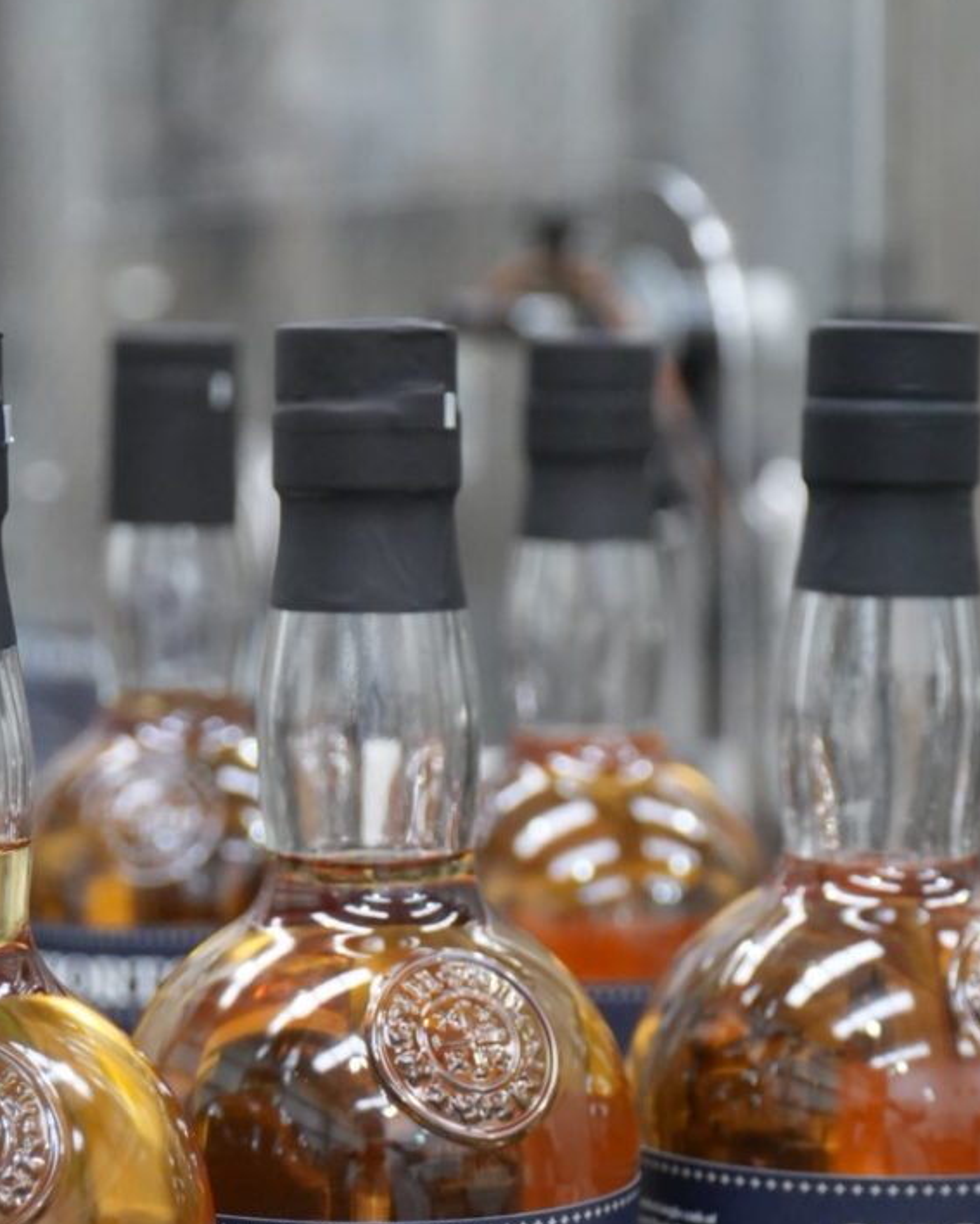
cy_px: 985
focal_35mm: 110
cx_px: 435
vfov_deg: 17.3
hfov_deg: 14.0
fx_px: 3986
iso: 1600
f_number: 4
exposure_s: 1/60
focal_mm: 36
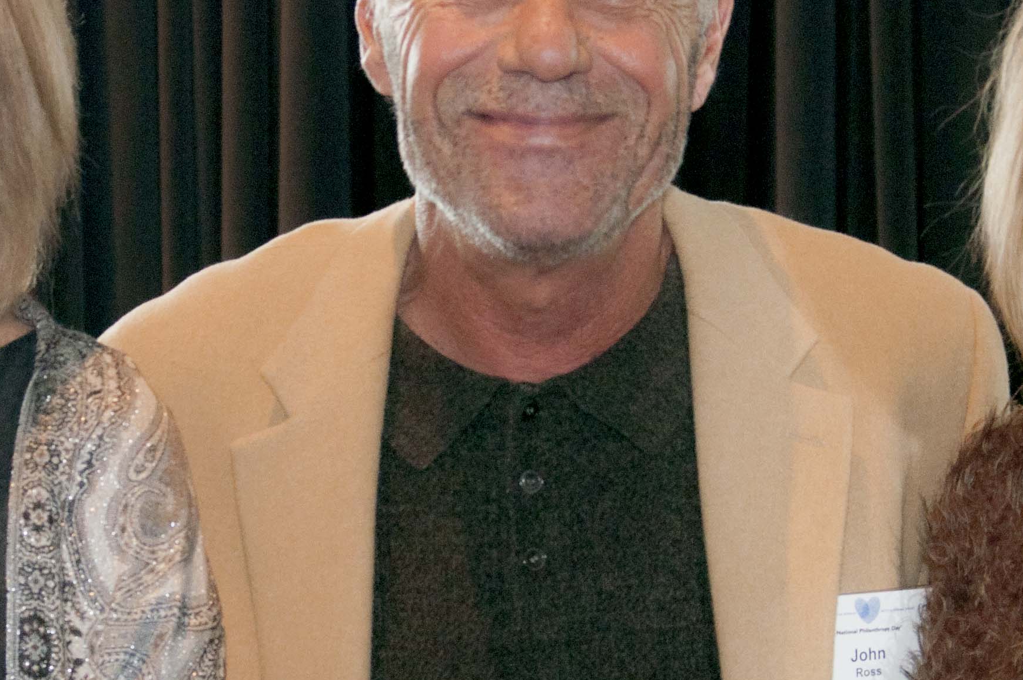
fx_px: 4201
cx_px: 494
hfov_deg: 13.9
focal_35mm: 148
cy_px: 329
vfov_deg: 9.3
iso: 200
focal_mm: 40
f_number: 5.6
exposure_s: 1/60
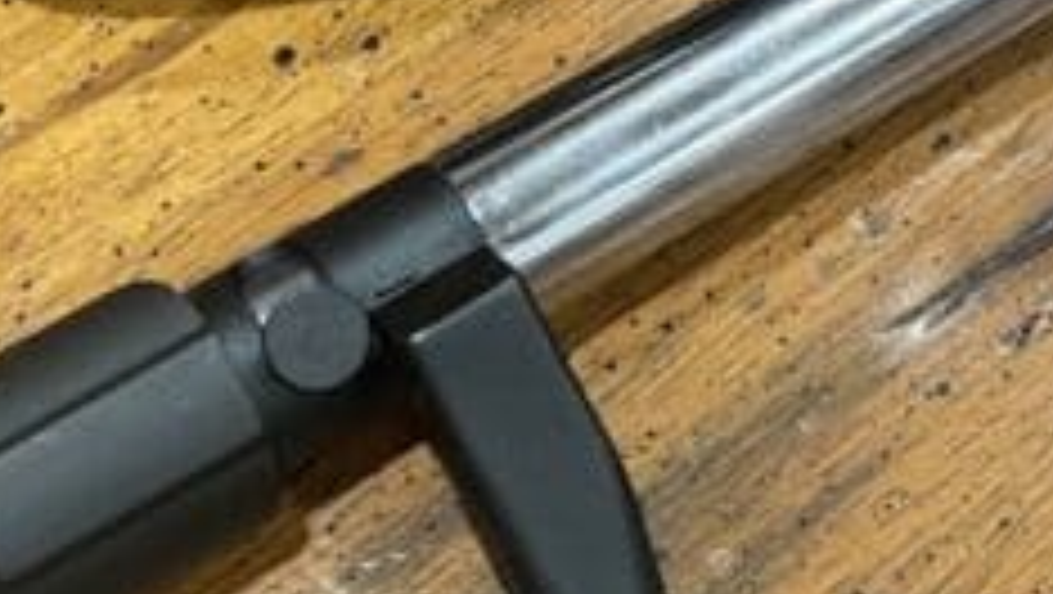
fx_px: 2598
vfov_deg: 12.7
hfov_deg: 22.6
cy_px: -140
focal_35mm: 93
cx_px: 837
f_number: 1.6
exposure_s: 1/60
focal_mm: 4.2
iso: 500
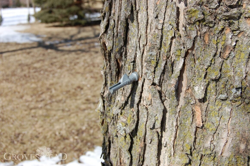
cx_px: 125
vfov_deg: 28.0
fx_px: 333
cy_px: 83
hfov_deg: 41.2
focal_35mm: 48
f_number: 10
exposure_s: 1/400
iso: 200
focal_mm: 32
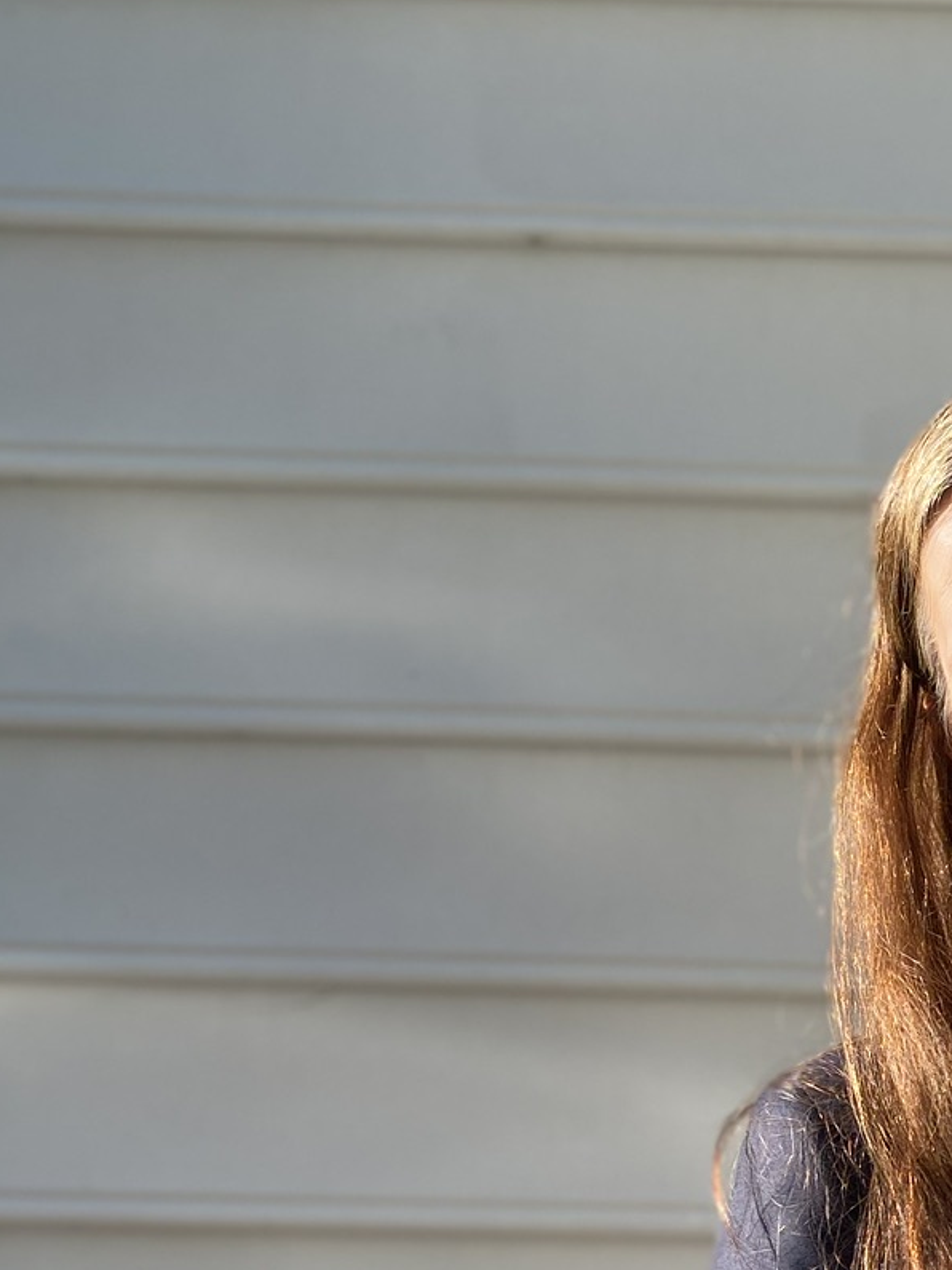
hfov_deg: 20.5
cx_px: 1145
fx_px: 2457
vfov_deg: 27.8
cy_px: 1161
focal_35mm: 67
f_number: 1.8
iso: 32
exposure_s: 1/724
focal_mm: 4.25
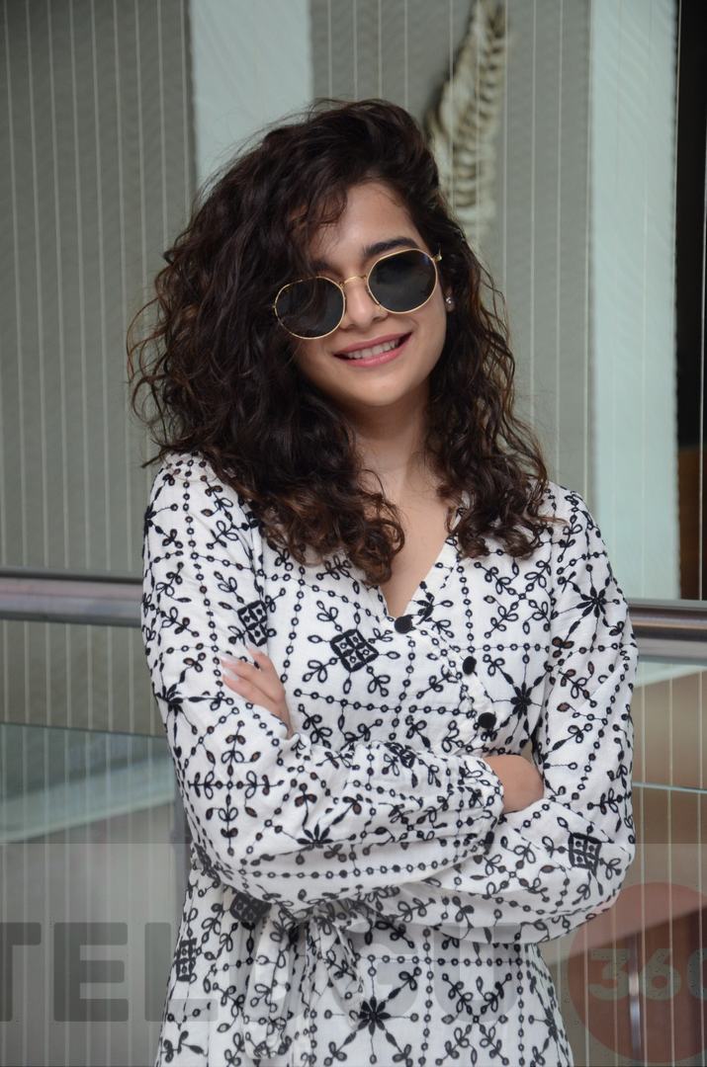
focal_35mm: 99
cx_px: 354
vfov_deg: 20.7
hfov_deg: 13.8
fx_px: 2930
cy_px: 534
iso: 640
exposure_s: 1/125
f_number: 5.3
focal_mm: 66
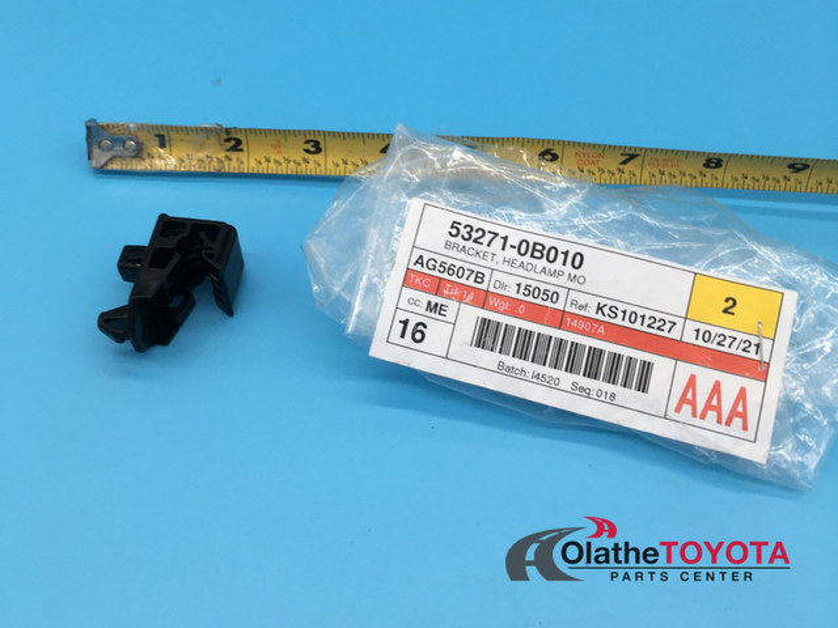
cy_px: 314
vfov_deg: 48.2
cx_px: 419
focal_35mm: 29
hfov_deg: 61.7
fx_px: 702
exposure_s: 1/120
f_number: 2.2
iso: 32
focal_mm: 4.15
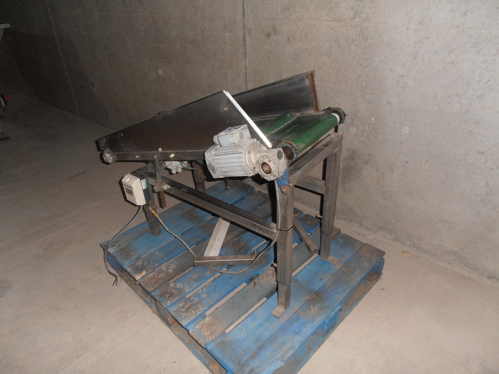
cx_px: 250
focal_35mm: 24
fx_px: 346
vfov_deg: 56.8
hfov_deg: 71.6
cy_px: 187
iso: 125
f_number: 3
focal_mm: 4.2
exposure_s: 1/30
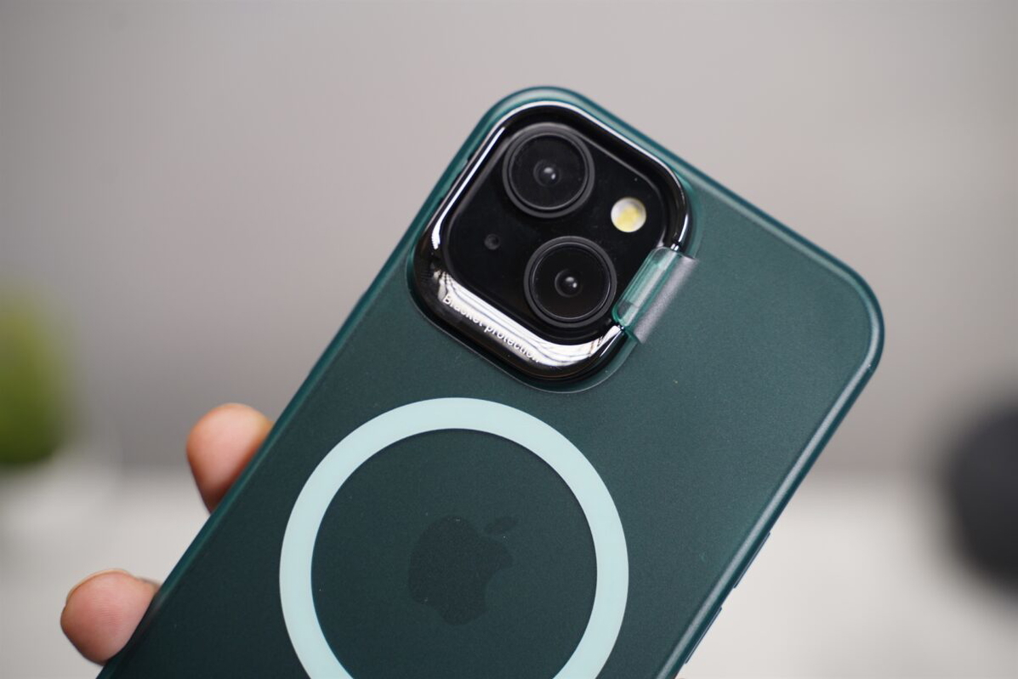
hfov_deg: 32.9
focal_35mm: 61
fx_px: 1725
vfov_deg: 22.3
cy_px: 340
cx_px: 509
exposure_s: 1/90
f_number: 4
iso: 640
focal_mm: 61
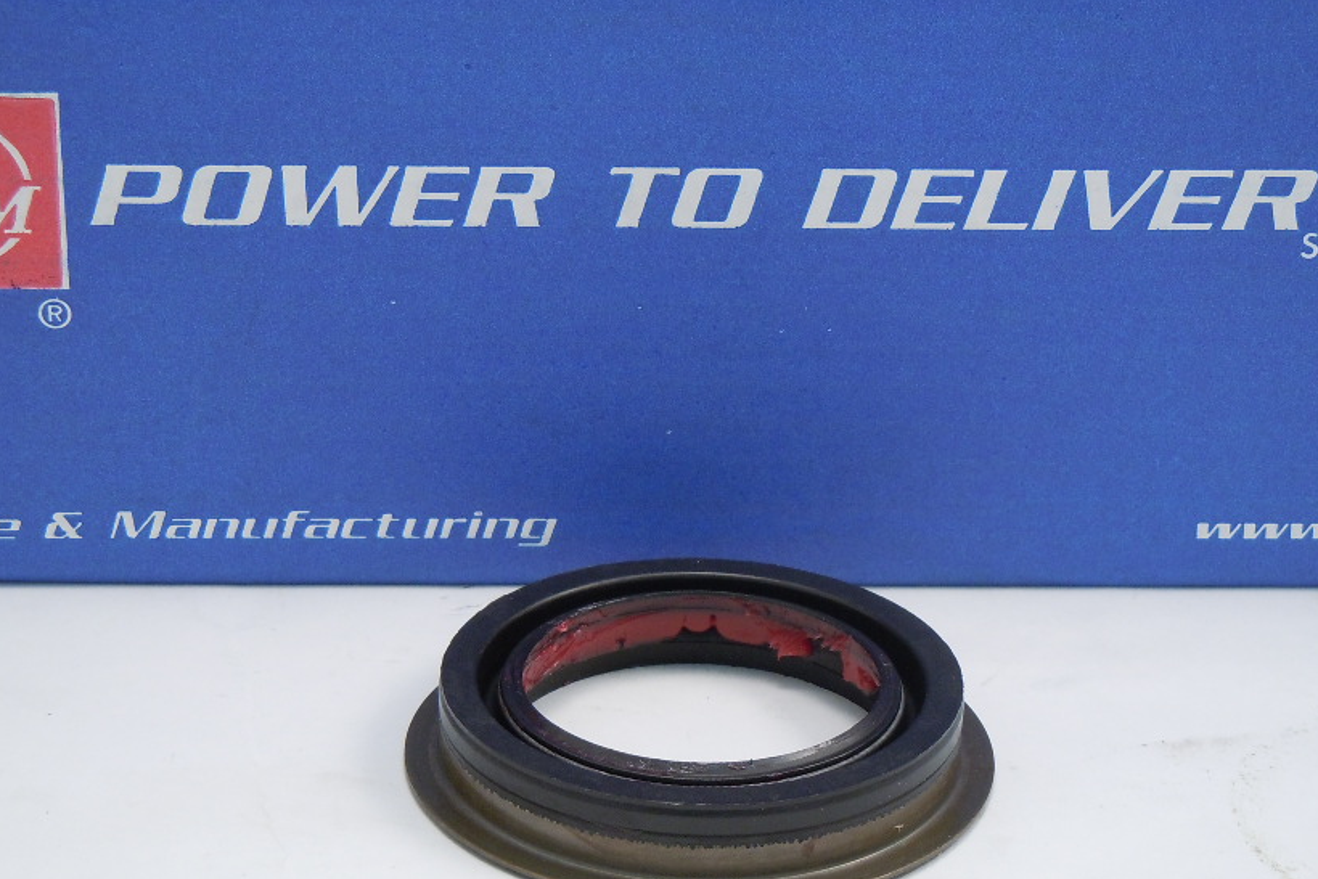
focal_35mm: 100
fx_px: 3662
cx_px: 614
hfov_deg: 20.4
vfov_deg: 13.7
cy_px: 435
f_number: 4.3
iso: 200
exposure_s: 1/100
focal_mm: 13.9
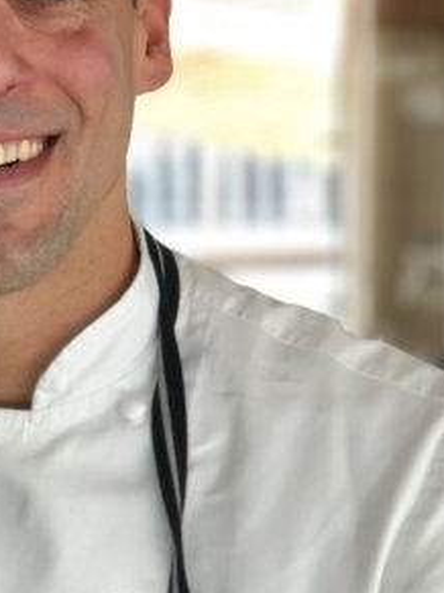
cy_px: 571
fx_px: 2755
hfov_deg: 9.2
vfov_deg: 12.2
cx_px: 23
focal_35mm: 161
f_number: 2.4
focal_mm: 6
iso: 50
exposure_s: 1/60
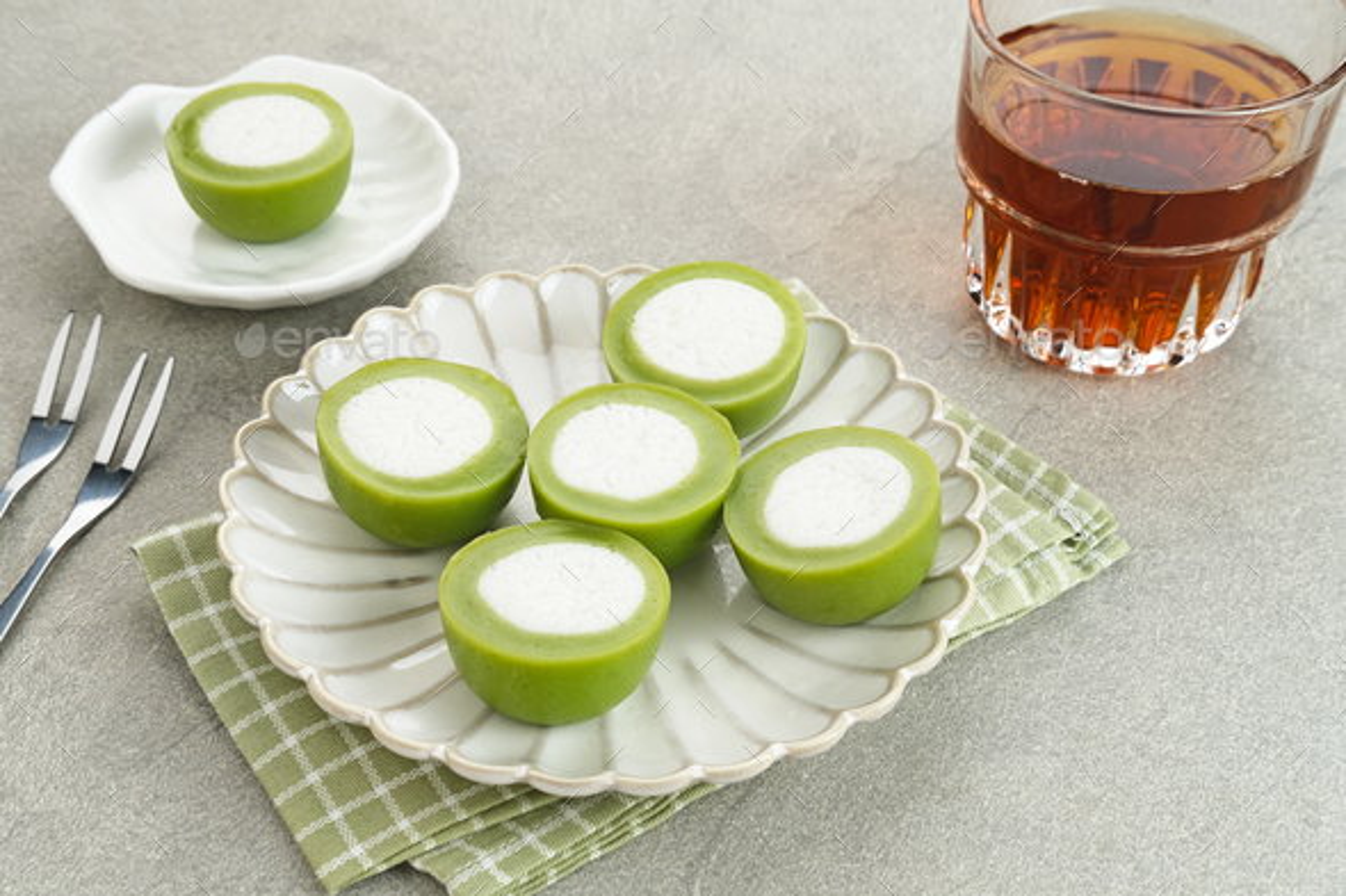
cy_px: 448
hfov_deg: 37.5
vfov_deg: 25.5
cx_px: 673
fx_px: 1981
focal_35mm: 53
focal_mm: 35
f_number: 10
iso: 320
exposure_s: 1/80
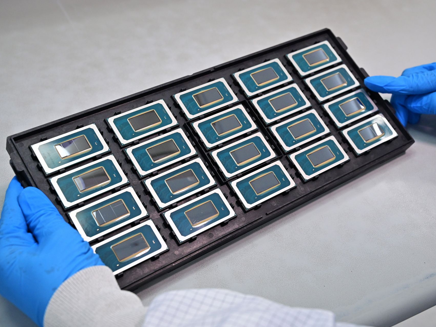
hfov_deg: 38.2
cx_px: 234
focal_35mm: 50
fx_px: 630
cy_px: 164
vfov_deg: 29.1
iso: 2500
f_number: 7.1
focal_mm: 46
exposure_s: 1/250
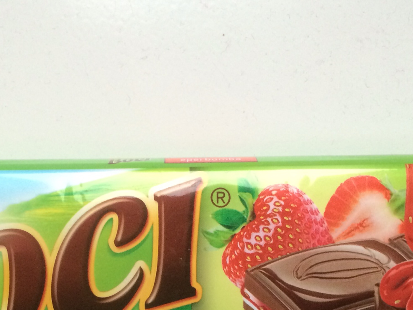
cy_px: 307
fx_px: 740
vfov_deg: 22.7
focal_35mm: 62
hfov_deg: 31.1
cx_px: 161
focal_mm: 4.12
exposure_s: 1/30
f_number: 2.2
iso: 250
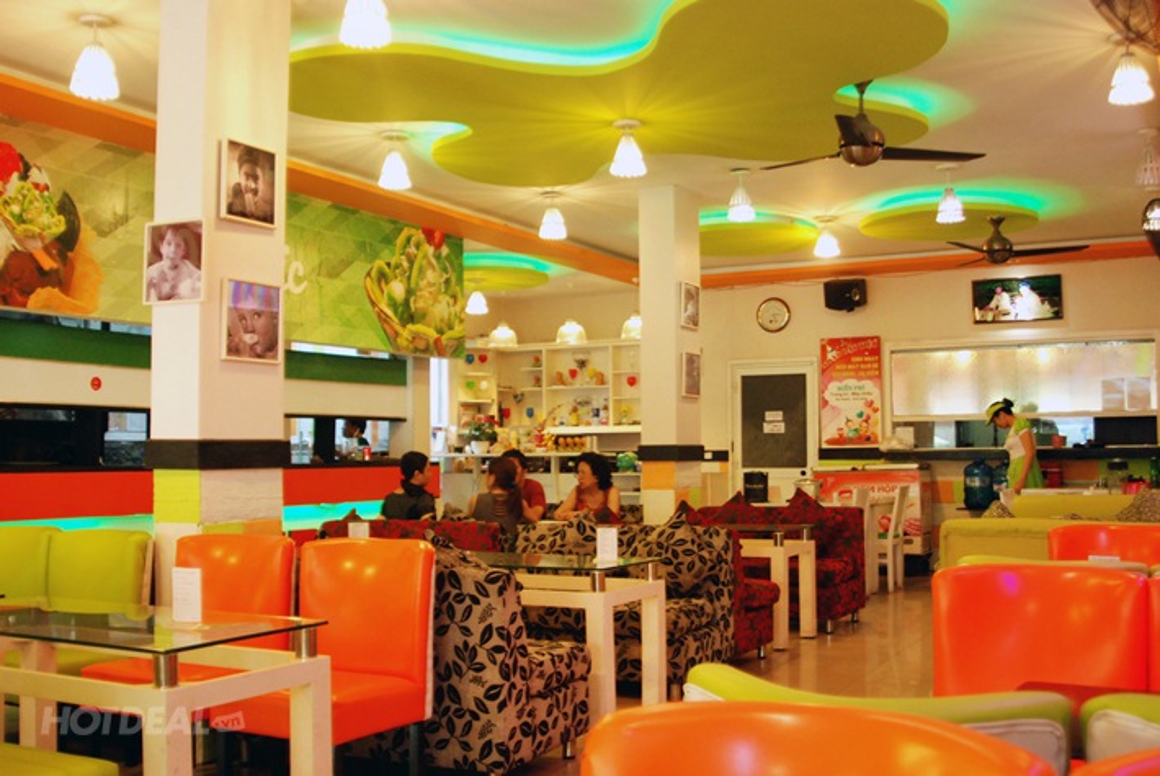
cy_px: 388
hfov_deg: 53.1
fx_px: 1161
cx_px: 580
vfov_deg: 37.0
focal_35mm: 36
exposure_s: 1/30
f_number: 2.8
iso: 800
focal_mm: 24
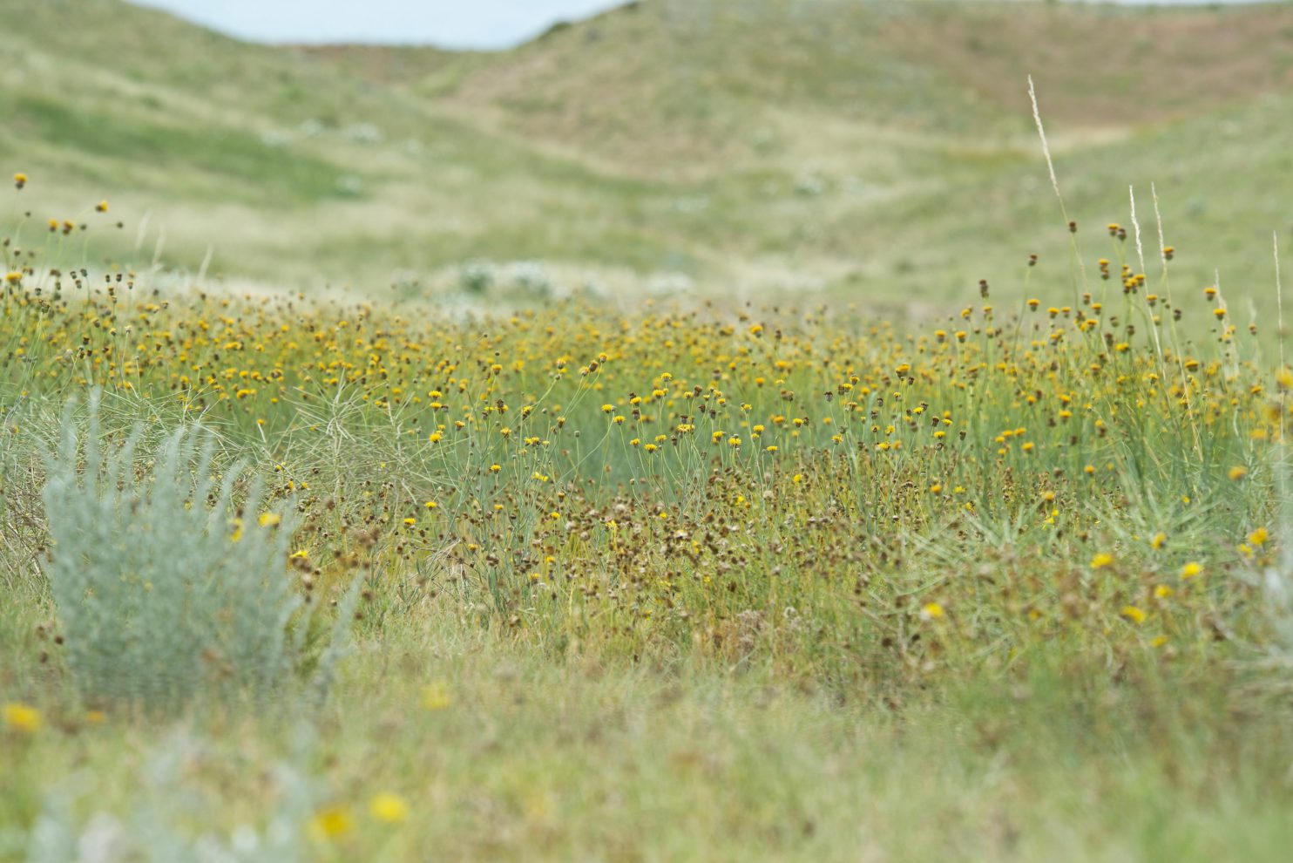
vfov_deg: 7.0
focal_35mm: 195
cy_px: 432
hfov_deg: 10.5
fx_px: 7005
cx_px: 646
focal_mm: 195
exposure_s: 1/1600
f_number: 8
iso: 800
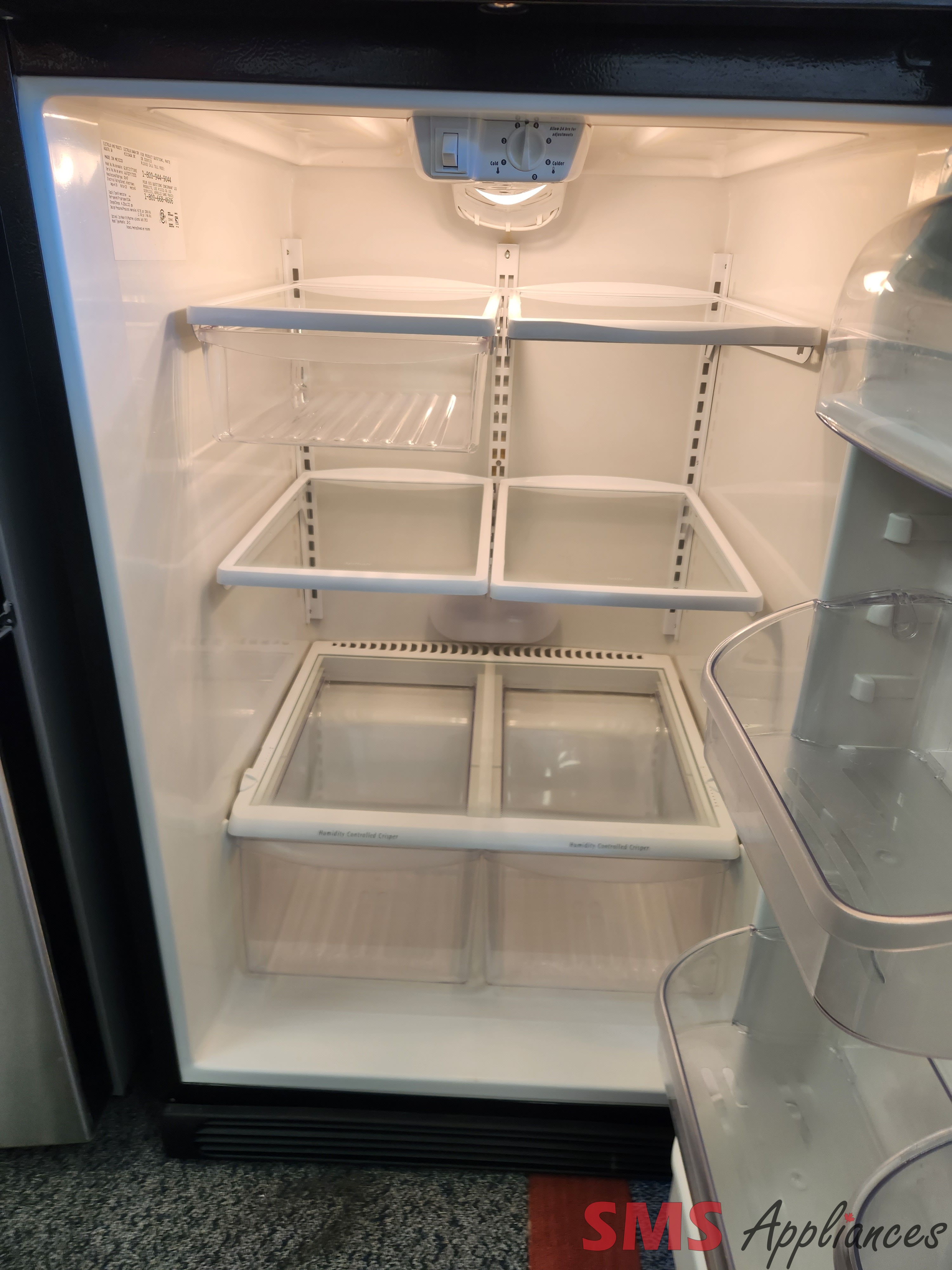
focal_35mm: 23
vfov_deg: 73.9
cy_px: 635
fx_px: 843
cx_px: 476
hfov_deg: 58.9
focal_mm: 5.4
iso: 100
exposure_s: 1/120
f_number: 1.8
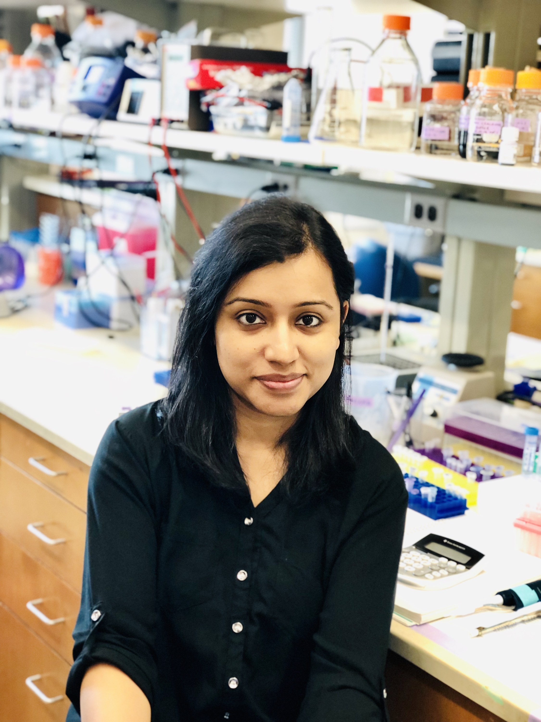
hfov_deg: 25.7
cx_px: 270
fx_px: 1188
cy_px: 361
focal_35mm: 57
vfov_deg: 33.8
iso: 160
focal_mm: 6.6
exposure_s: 1/30
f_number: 2.8
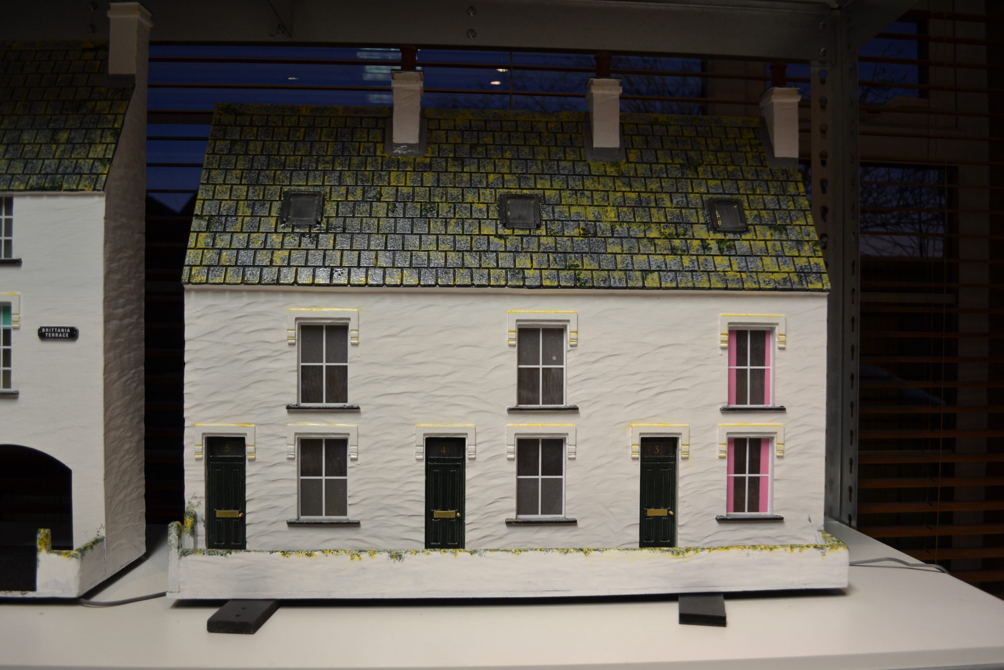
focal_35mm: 27
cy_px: 335
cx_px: 502
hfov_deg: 67.4
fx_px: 753
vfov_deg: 47.9
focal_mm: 18
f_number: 4
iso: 400
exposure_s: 1/60
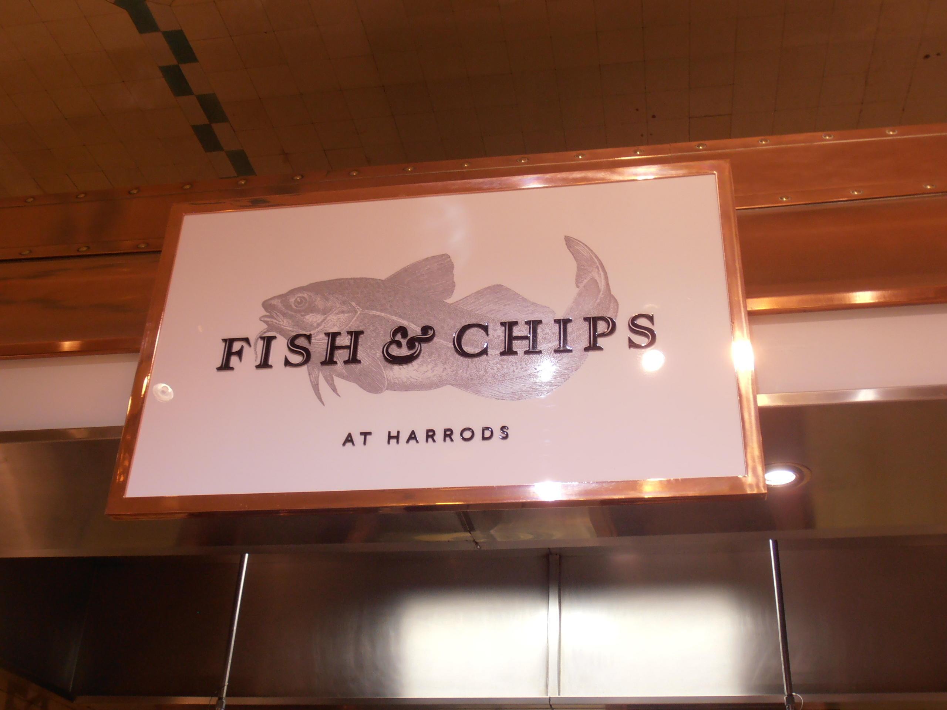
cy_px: 355
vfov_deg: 32.9
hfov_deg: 42.9
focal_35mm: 44
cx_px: 474
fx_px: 1204
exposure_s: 1/13
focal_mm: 7.87
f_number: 4.2
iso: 125
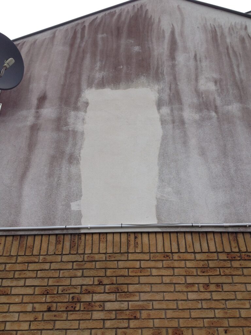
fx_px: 338
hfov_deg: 40.7
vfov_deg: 52.6
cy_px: 168
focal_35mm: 35
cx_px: 126
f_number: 2.4
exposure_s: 1/569
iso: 50
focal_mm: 4.28
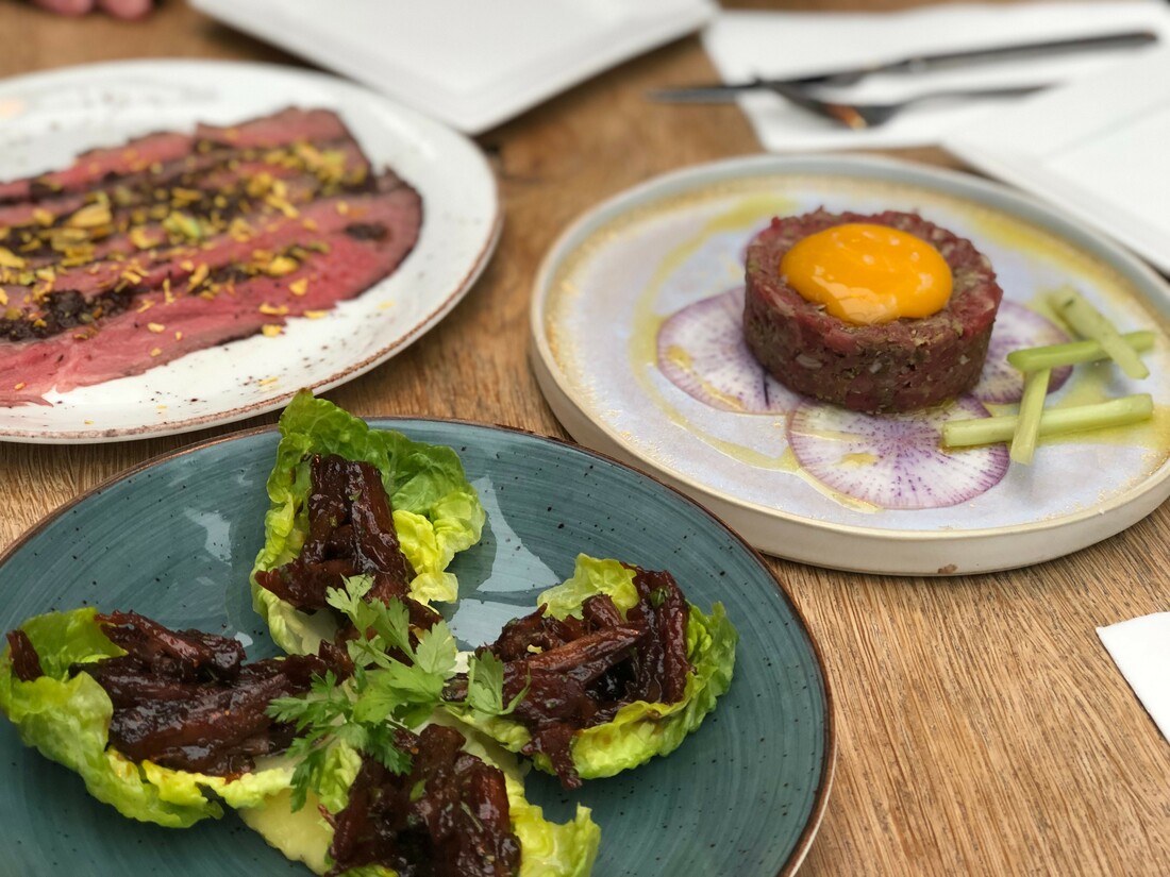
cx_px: 585
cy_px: 438
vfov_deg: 25.7
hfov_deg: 33.8
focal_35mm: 57
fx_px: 1927
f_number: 2.8
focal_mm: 6.6
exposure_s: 1/33
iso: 50
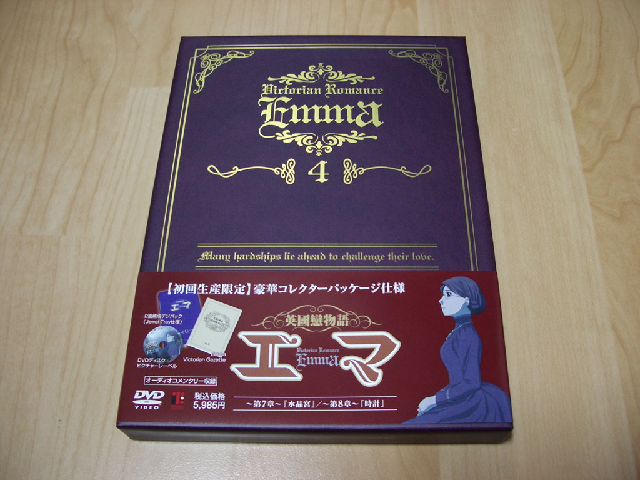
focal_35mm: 35
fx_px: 647
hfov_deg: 52.6
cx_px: 320
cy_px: 240
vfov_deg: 40.7
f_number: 2.6
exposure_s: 1/4
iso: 100
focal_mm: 5.8
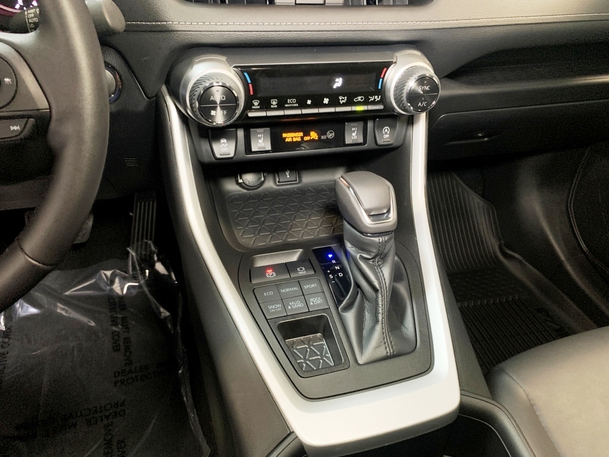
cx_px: 304
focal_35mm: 26
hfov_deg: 67.3
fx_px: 457
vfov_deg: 53.1
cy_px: 228
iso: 640
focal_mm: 4.25
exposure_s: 1/30
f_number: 1.8
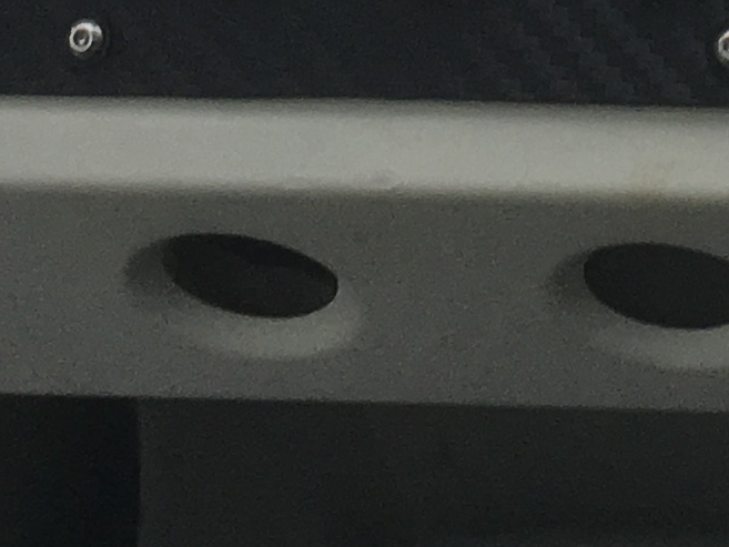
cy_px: -493
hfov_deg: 10.8
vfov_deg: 8.0
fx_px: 3749
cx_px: 1042
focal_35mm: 178
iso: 32
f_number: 2.2
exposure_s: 1/50
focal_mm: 4.15
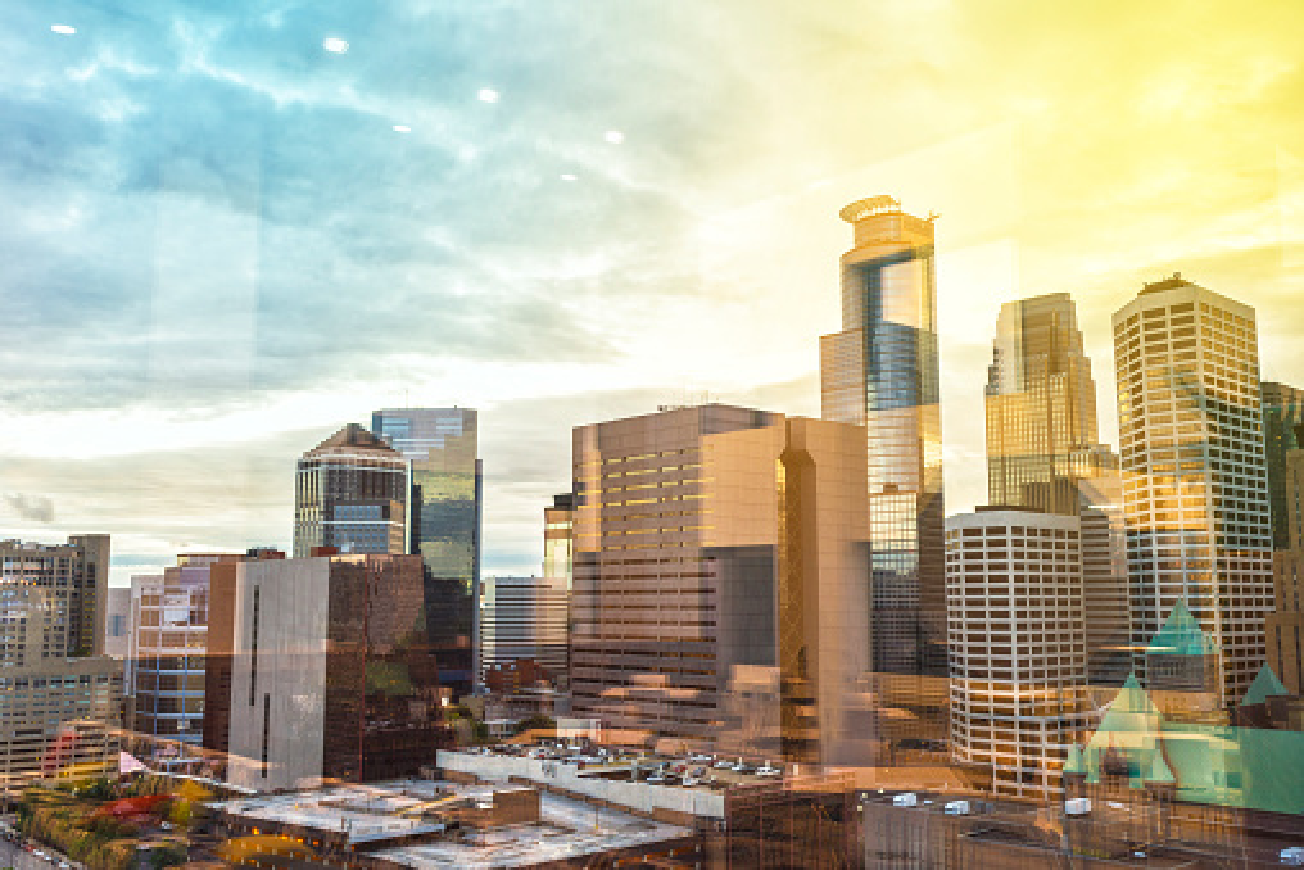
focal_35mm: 32
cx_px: 652
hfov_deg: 58.7
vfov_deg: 41.1
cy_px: 435
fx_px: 1159
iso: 400
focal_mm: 32
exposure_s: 1/160
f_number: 2.8
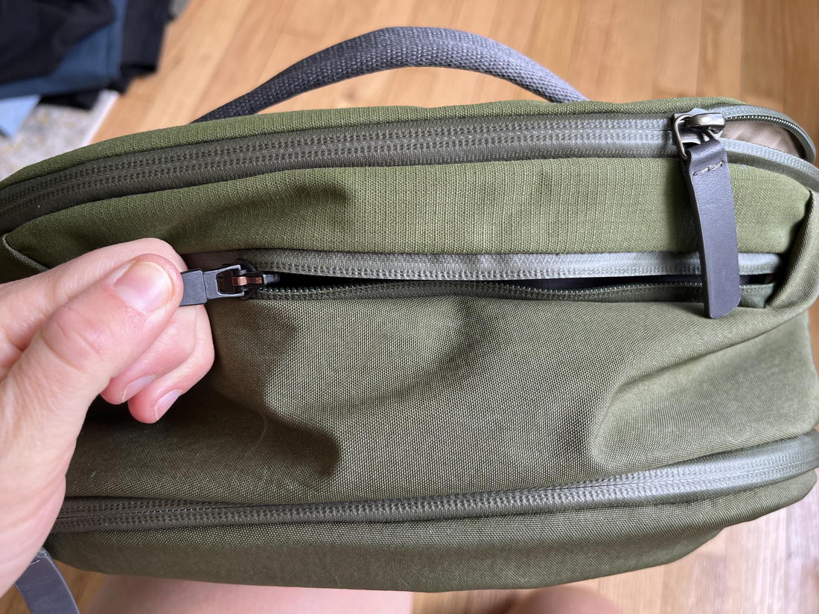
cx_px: 410
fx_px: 615
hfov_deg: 67.3
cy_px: 307
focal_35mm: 26
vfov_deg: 53.1
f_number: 1.6
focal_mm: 5.1
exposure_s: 1/121
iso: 64
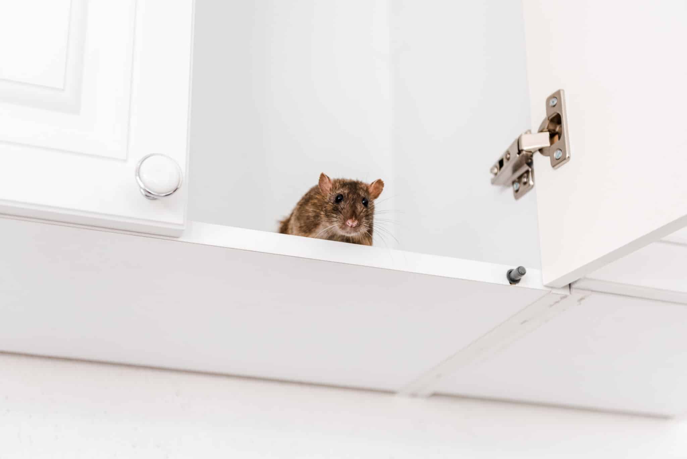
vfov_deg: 19.5
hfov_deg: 28.8
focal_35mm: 70
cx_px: 344
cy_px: 230
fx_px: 1336
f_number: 4
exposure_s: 1/160
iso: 640
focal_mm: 70
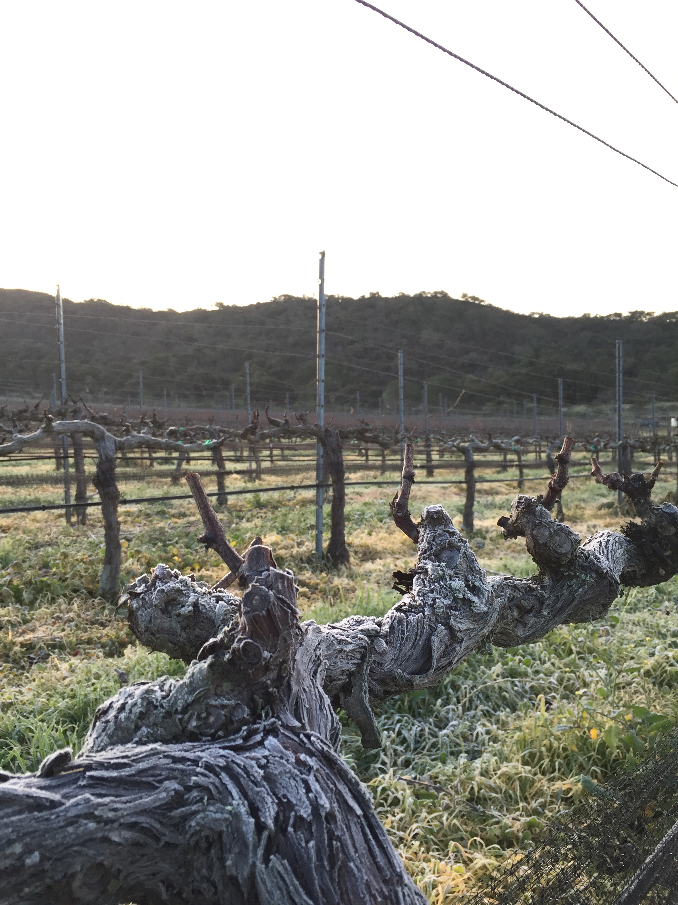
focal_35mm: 29
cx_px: 339
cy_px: 452
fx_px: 757
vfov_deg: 61.7
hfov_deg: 48.2
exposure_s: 1/120
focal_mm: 4.15
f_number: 2.2
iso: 50
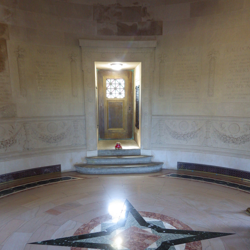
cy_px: 156
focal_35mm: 30
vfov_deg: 53.5
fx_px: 245
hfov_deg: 54.0
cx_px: 125
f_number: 2
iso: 250
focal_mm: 4.5
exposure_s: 1/45
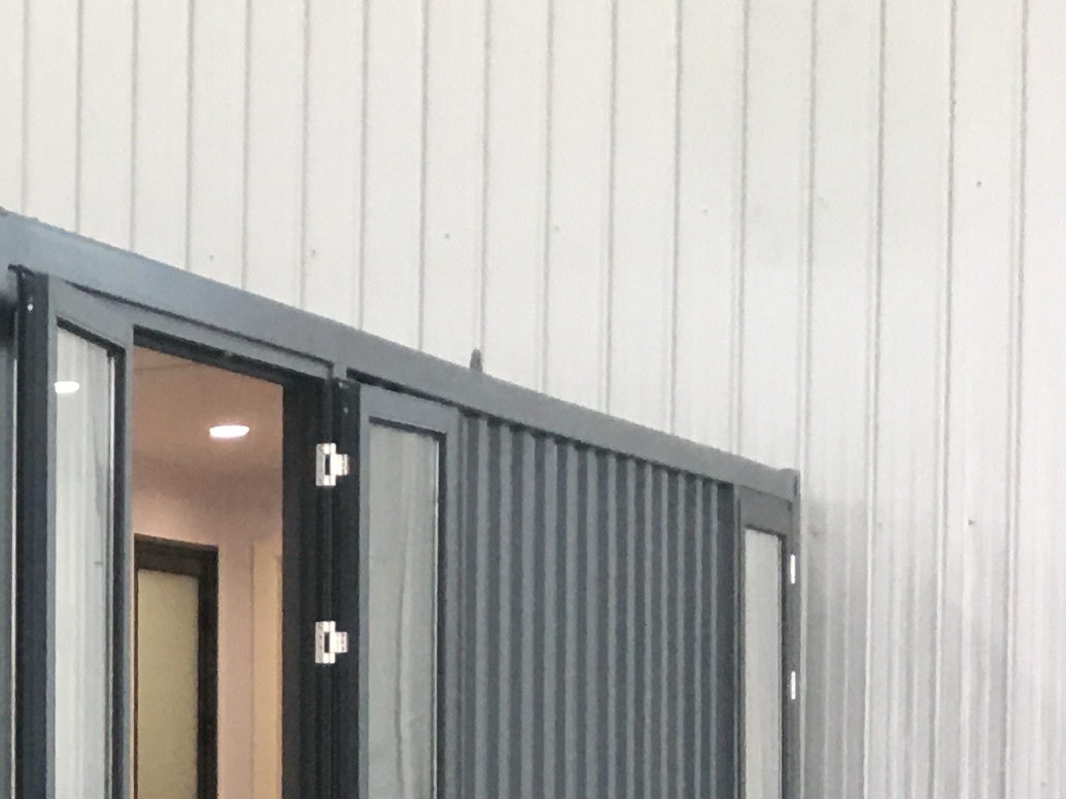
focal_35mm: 113
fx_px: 3479
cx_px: -971
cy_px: 1054
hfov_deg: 14.8
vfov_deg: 12.7
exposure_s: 1/33
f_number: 2.2
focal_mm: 4.15
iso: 50
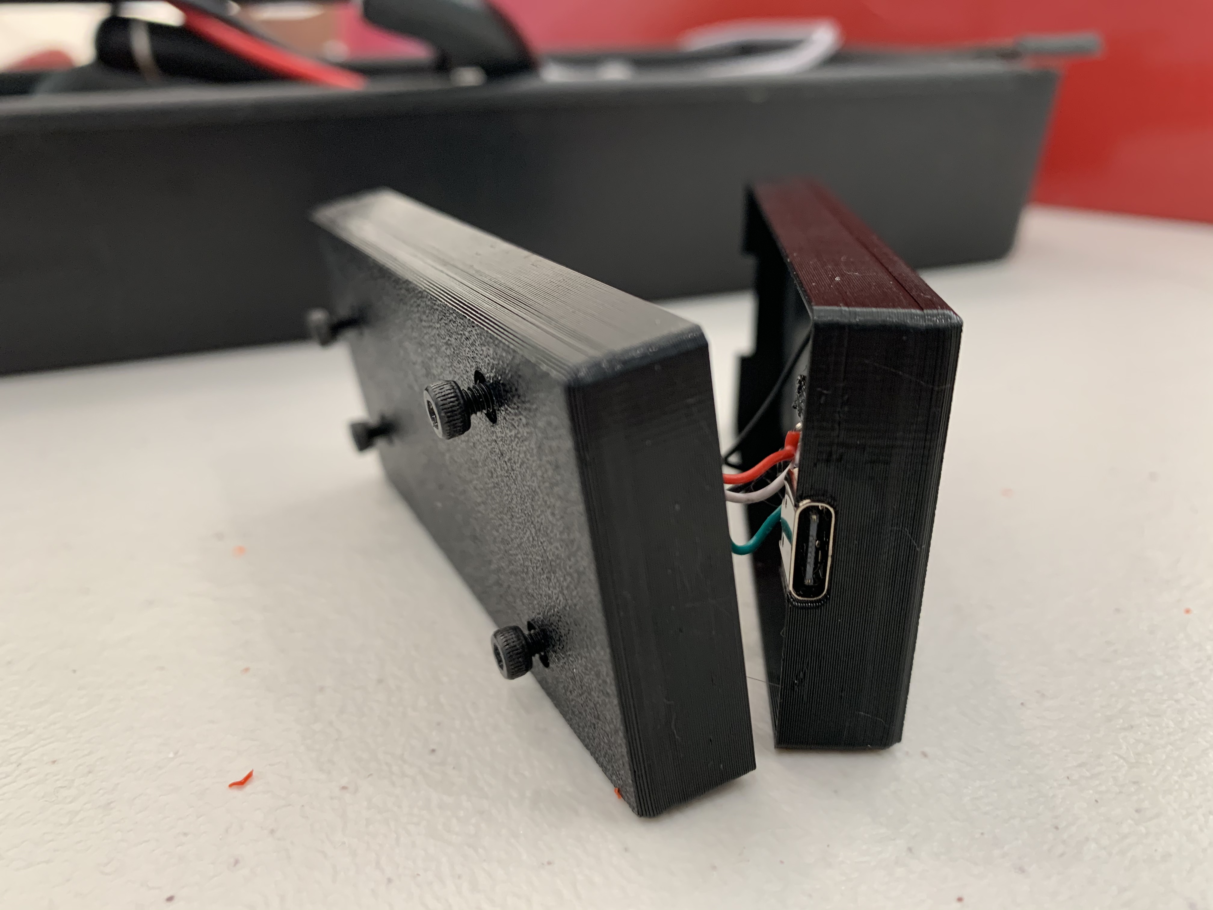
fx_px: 911
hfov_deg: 67.3
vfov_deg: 53.1
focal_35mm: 26
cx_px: 606
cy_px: 455
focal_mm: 4.25
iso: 125
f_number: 1.8
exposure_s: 1/60
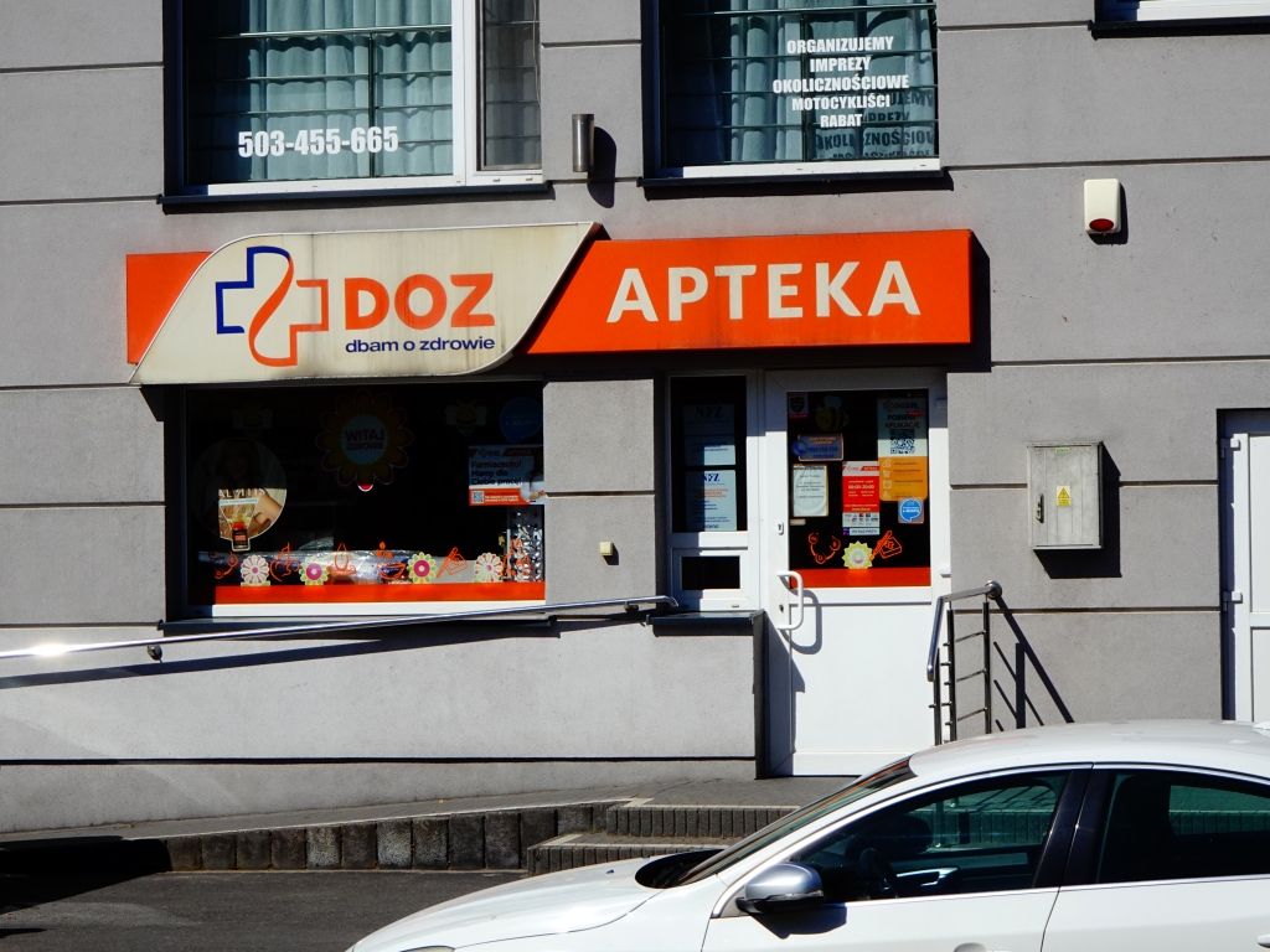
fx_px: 4219
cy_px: 476
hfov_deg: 17.1
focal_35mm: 115
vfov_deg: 12.9
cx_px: 635
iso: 80
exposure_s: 1/800
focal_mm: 18.23
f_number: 5.6
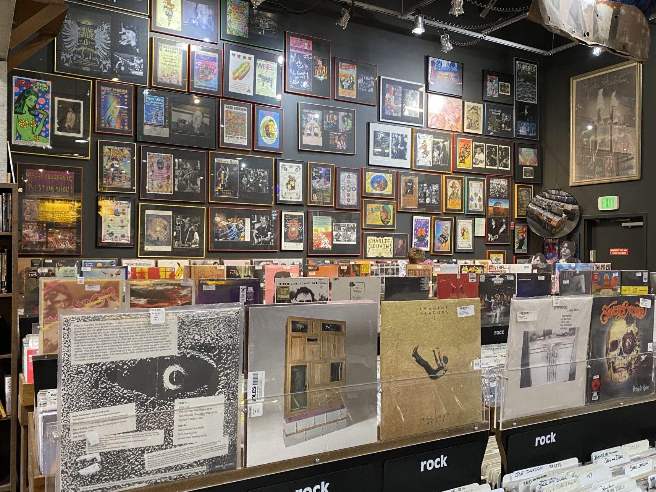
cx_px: 336
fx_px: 587
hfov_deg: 58.4
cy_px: 261
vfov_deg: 45.4
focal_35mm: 31
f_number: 1.8
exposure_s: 1/60
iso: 250
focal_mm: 4.25
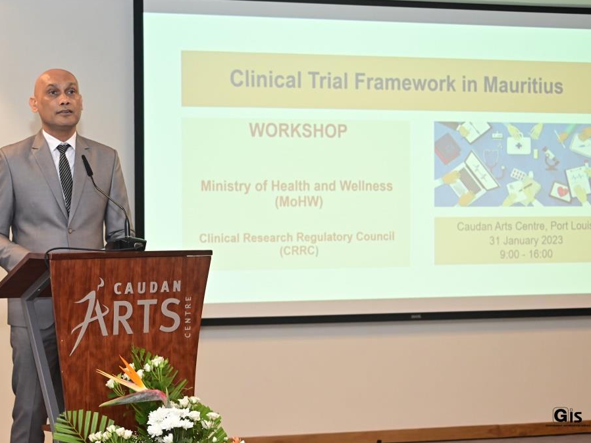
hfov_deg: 28.5
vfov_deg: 21.6
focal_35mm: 68
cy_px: 223
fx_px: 1161
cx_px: 272
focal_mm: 62
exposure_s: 1/200
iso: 3200
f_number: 5.6
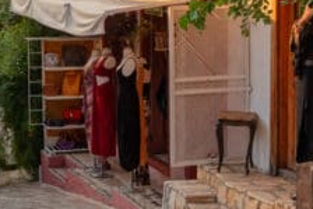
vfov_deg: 11.1
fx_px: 1043
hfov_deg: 17.0
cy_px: -60
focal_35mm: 120
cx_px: 73
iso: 400
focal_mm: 23
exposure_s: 1/80
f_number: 7.1
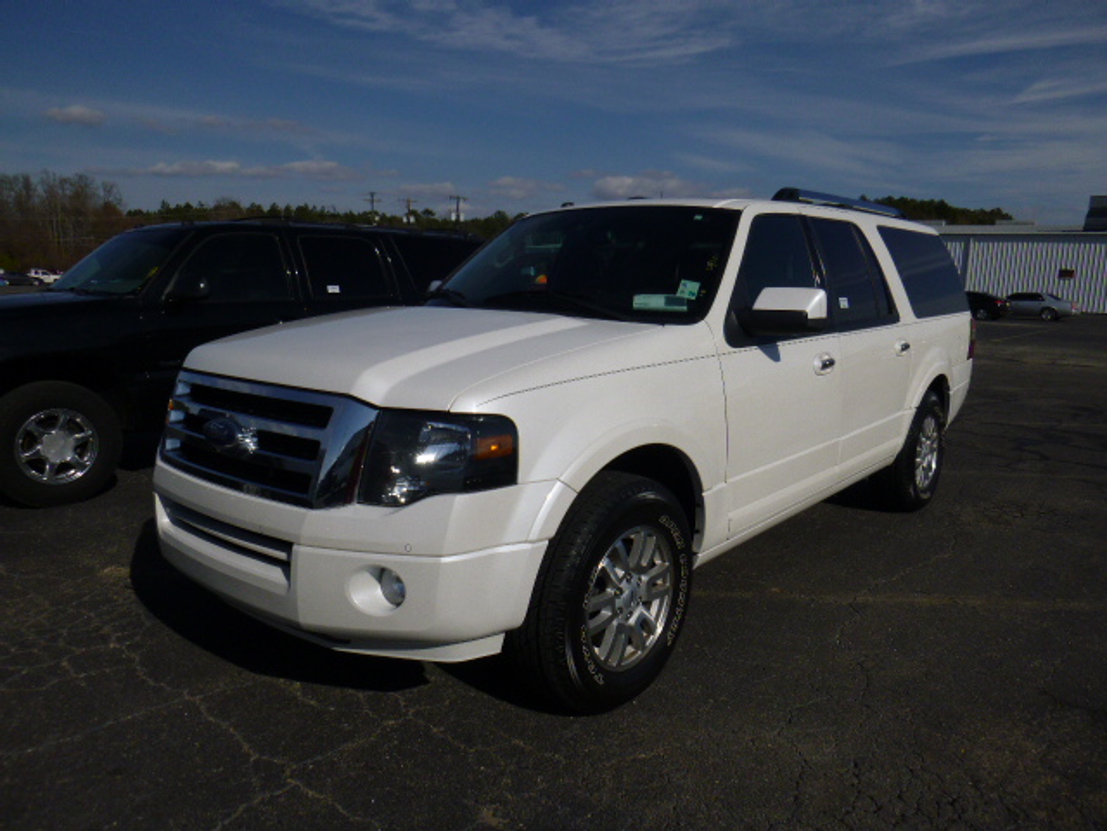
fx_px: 799
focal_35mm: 25
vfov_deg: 54.9
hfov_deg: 69.4
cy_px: 416
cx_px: 554
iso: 100
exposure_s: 1/640
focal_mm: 4.5
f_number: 9
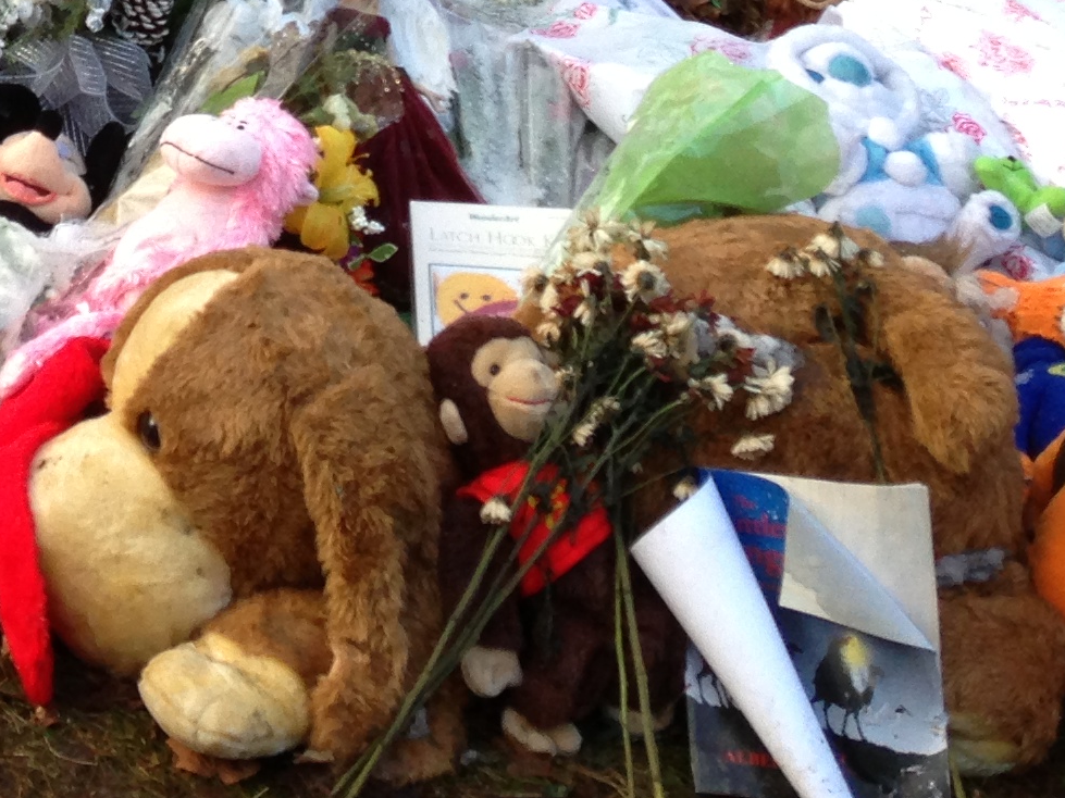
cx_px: -350
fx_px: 3384
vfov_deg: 12.6
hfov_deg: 16.8
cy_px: -520
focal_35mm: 110
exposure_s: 1/162
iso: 64
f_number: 2.4
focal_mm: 4.13
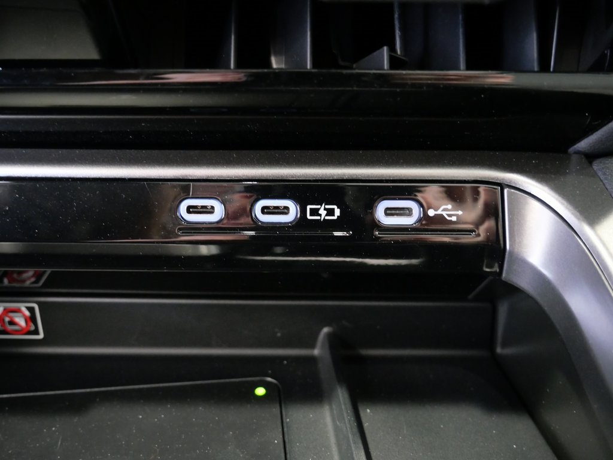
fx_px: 531
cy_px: 230
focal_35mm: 30
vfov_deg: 46.8
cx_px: 306
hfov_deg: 60.0
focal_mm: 15
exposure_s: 1/5
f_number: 3.7
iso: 3200
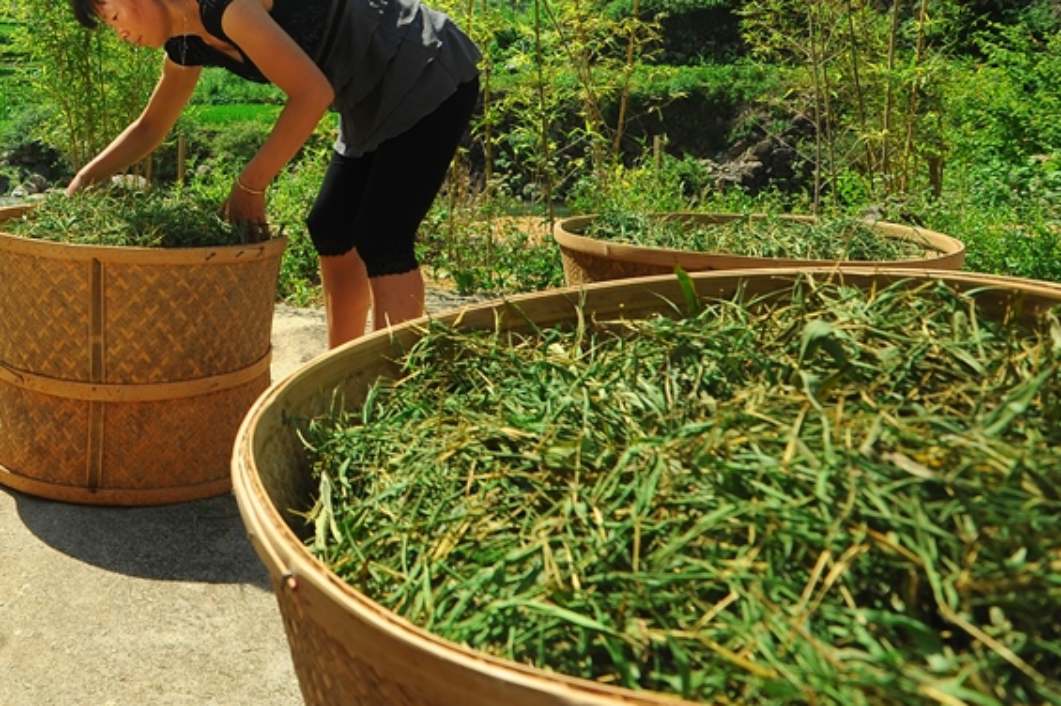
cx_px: 128
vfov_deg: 41.8
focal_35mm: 29
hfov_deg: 56.0
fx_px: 854
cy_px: 91
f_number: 9
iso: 200
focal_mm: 16
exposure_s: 1/500
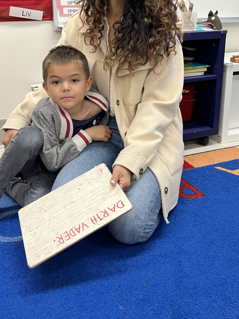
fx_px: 350
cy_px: 93
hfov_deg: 37.7
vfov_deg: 47.7
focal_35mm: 38
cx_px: 104
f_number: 1.5
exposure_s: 1/60
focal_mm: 5.7
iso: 100
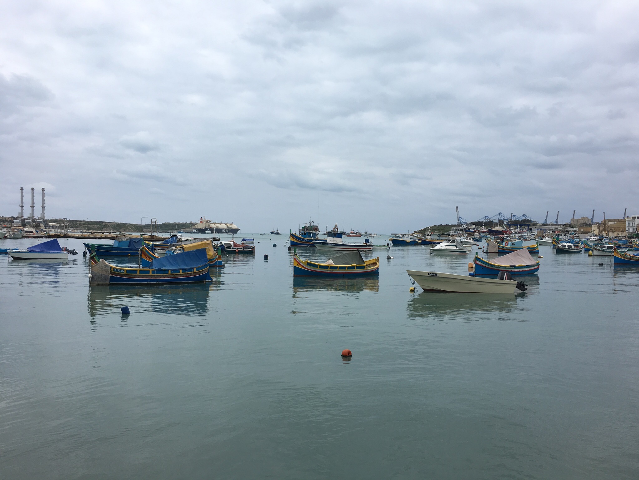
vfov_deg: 48.2
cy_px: 240
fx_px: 535
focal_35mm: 29
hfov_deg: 61.7
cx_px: 320
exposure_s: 1/1083
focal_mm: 4.15
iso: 25
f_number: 2.2
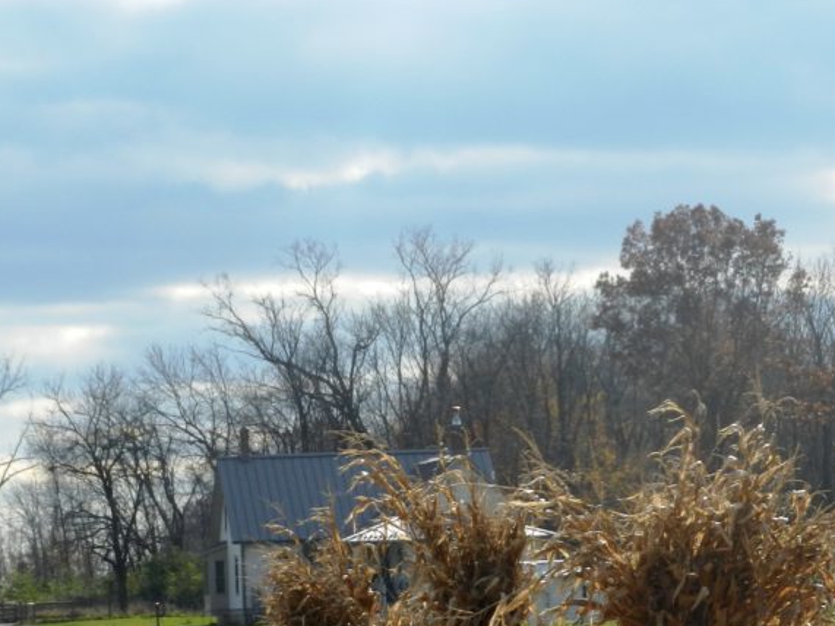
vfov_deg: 7.8
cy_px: 423
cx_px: 294
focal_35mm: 190
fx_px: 4582
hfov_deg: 10.4
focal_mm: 19.1
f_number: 5
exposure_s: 1/800
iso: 160
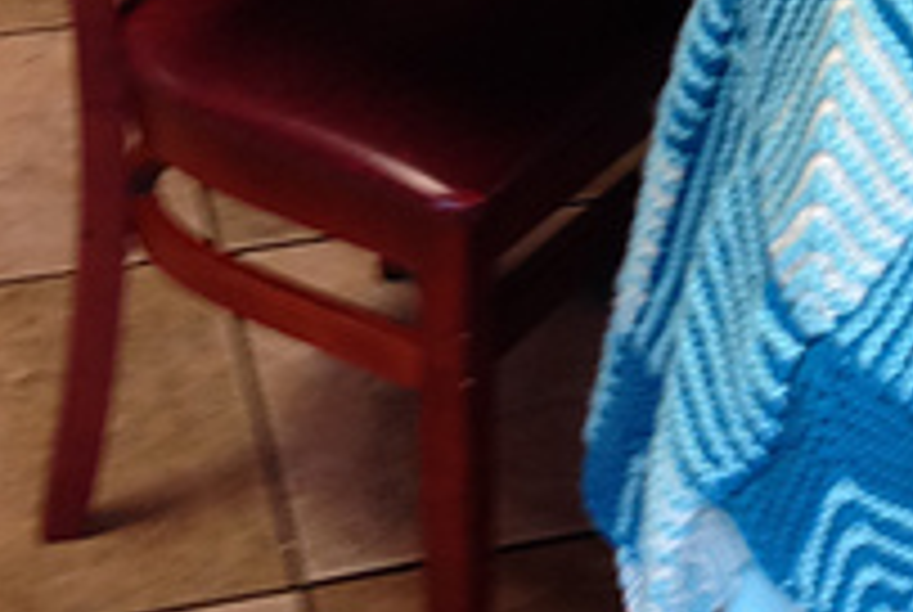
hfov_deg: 18.8
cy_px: -252
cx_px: 639
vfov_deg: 12.2
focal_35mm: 108
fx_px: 2743
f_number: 2.4
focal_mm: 4.12
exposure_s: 1/20
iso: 100
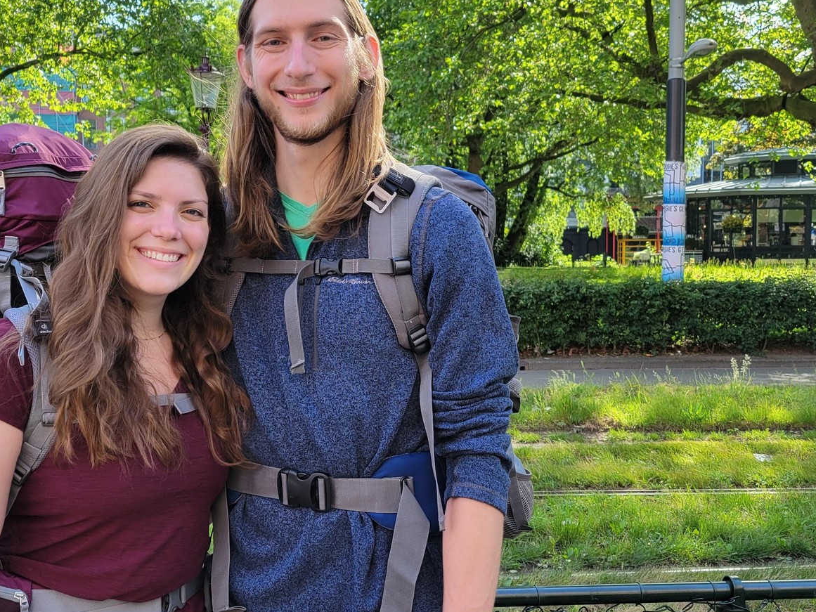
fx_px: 1014
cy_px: 335
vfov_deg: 33.6
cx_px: 438
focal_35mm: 43
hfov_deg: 43.8
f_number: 1.8
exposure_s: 1/295
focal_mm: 5.4
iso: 40
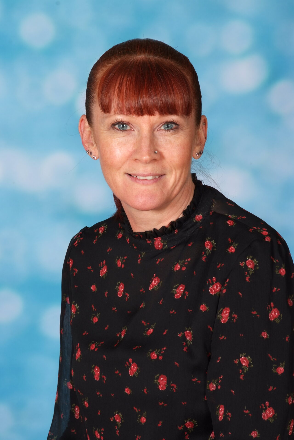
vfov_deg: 16.0
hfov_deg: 10.7
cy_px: 220
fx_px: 1568
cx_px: 147
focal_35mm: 128
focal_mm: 85
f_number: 13
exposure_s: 1/100
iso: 100
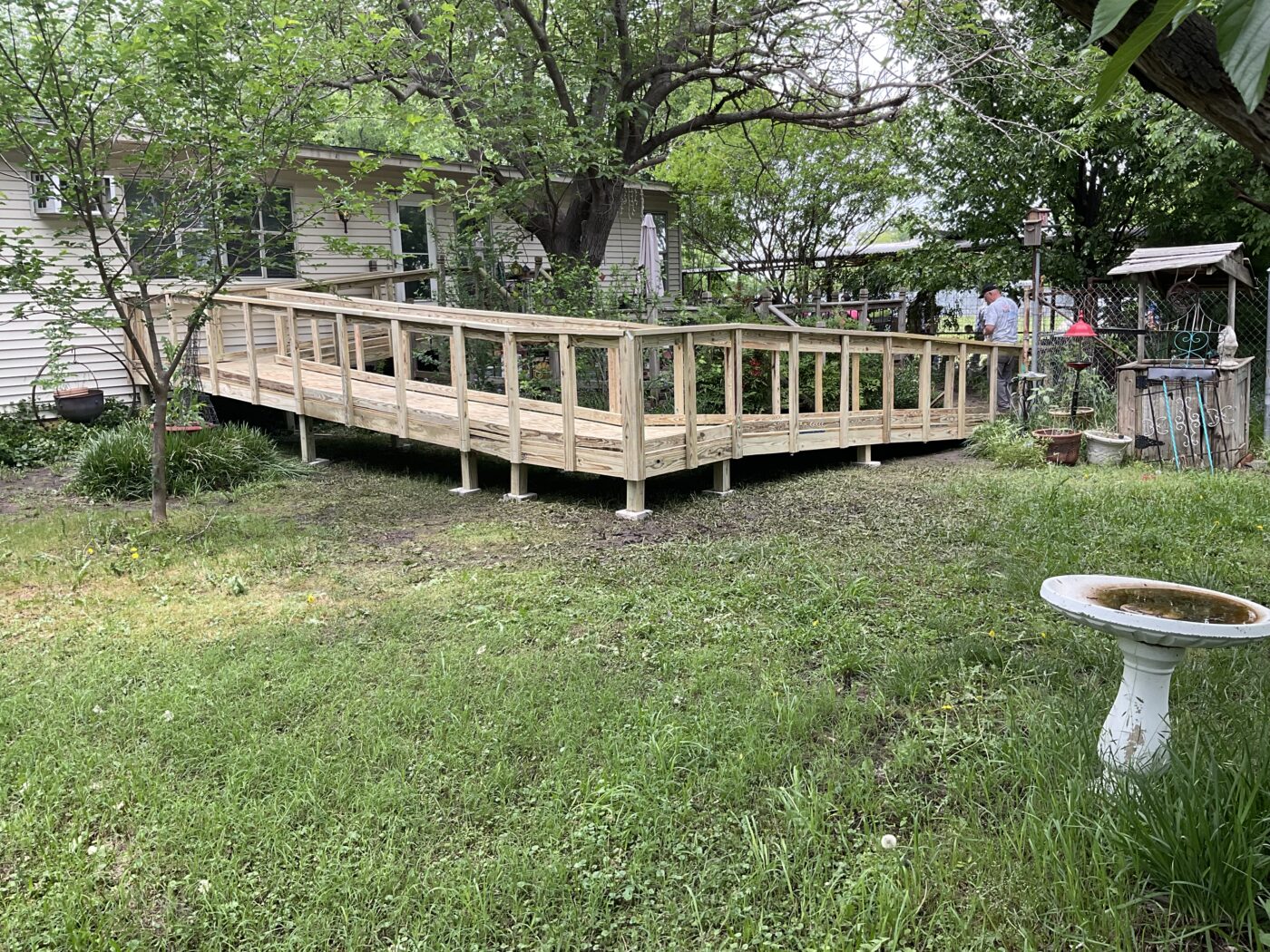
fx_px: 1064
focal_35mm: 29
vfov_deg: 48.2
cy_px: 476
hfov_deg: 61.7
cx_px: 635
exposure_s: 1/241
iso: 16
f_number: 1.8
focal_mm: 3
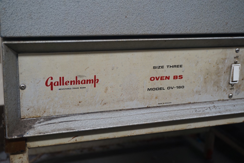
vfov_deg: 29.0
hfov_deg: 42.3
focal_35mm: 46
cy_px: 82
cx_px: 122
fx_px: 315
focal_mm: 31
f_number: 5
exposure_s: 1/60
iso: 400
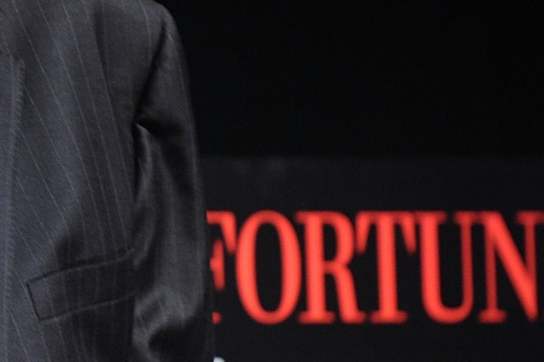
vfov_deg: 1.8
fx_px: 11369
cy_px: 160
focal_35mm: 753
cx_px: -100
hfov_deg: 2.7
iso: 2000
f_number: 3.2
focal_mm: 200
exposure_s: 1/200
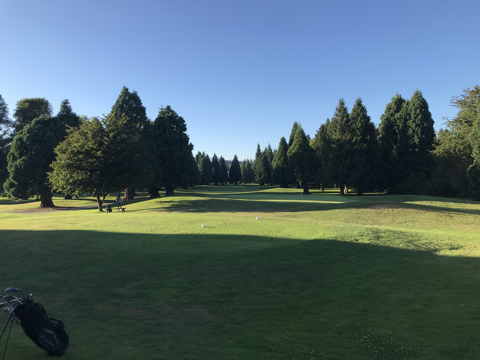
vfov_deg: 49.7
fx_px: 388
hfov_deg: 63.4
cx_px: 240
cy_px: 180
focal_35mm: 28
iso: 20
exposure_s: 1/894
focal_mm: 3.99
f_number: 1.8
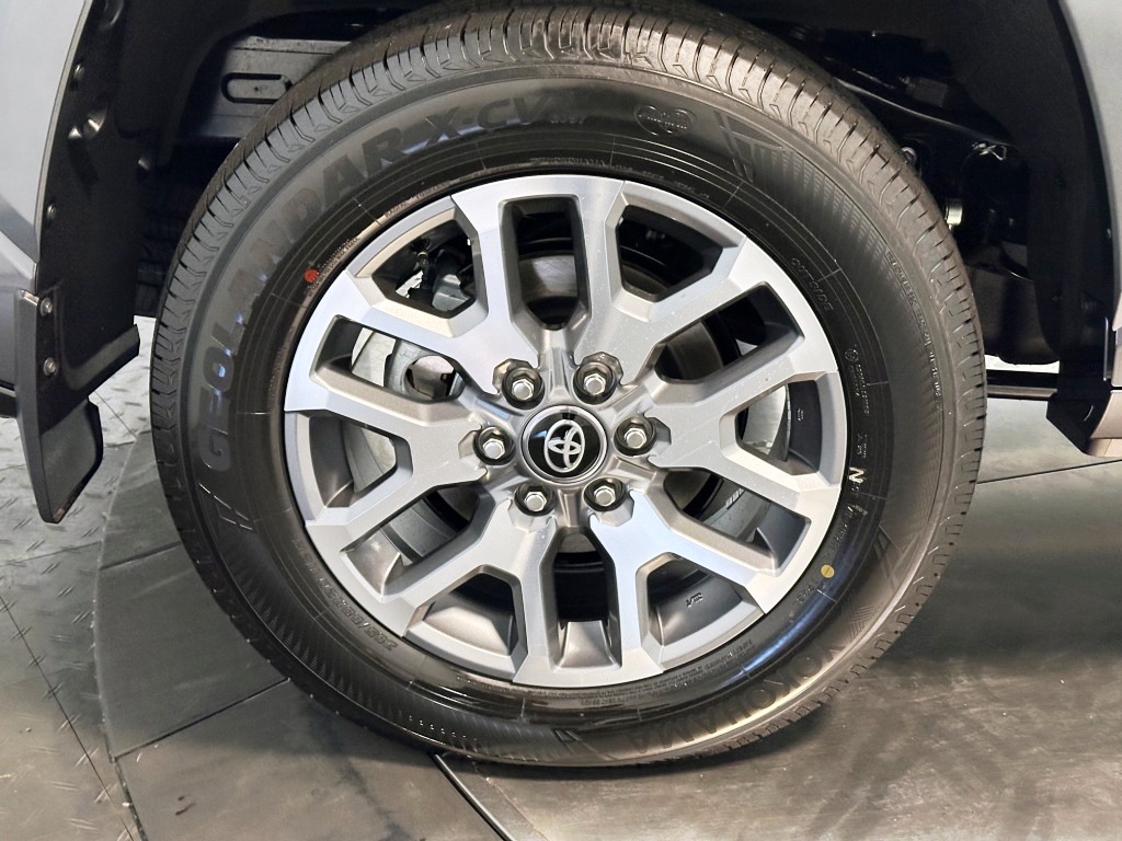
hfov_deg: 39.7
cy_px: 420
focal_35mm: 48
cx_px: 561
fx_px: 1556
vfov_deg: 30.3
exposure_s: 1/30
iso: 640
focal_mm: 6.86
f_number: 1.78
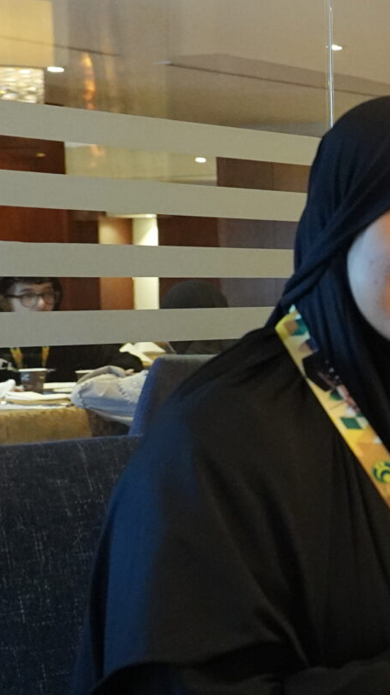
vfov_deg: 26.8
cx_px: 1003
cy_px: 371
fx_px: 1453
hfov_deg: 11.7
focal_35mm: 79
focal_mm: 24
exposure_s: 1/100
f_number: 3.5
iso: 6400
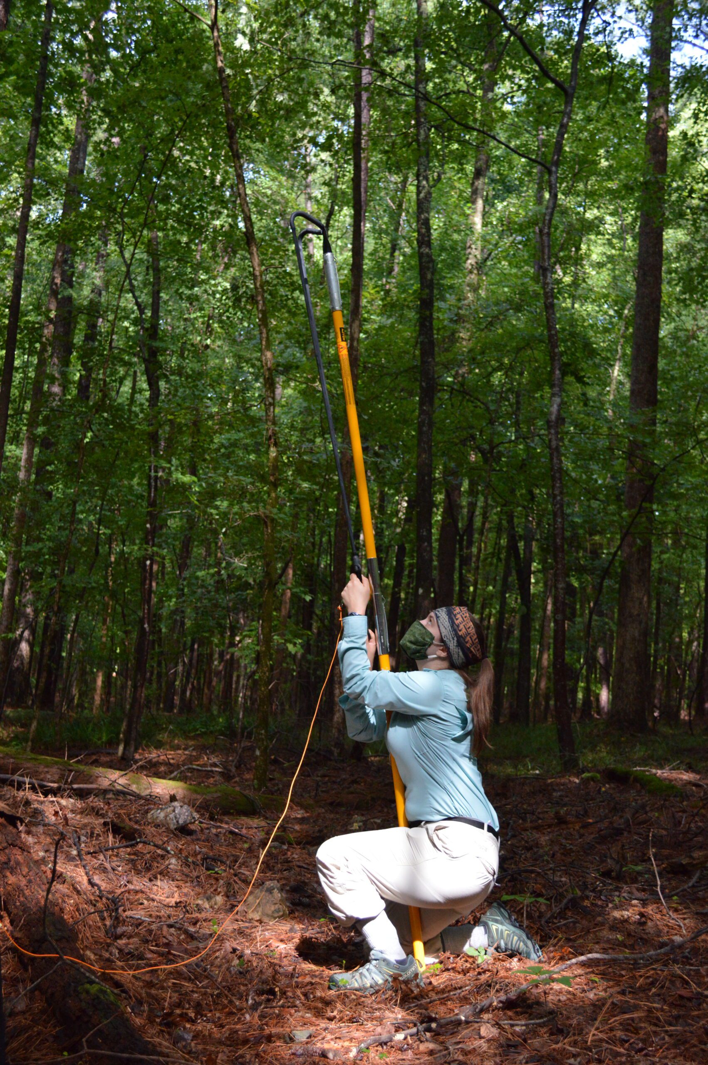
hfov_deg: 31.8
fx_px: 1241
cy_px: 532
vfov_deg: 46.4
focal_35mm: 42
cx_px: 354
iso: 1400
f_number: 4.5
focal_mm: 28
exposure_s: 1/500
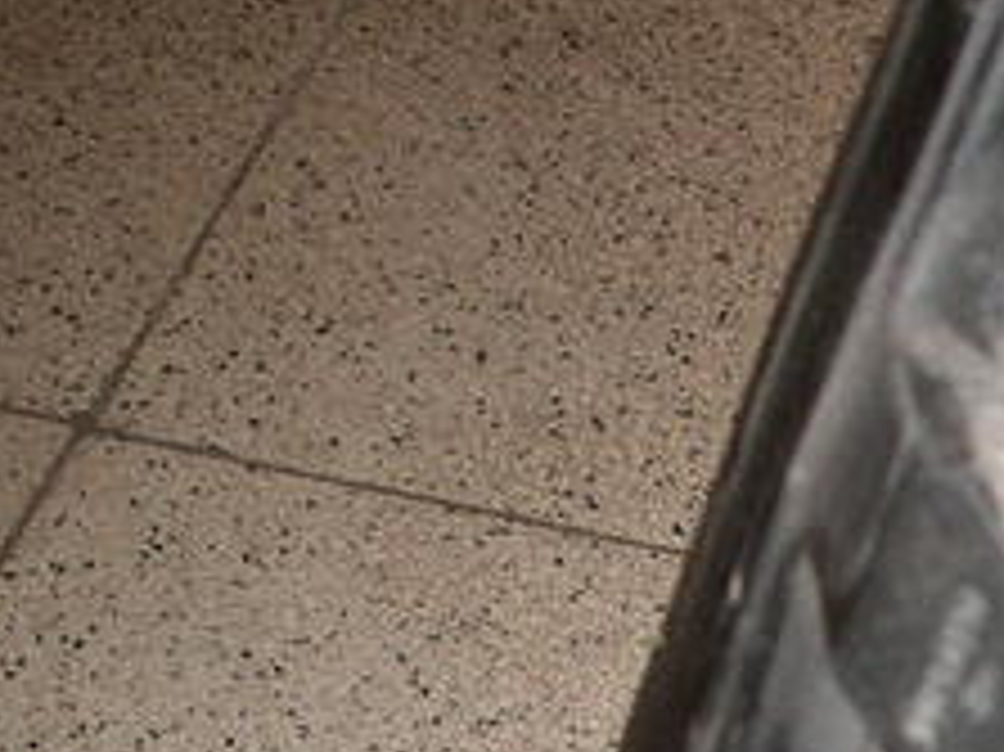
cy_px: 988
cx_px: 1310
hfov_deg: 16.1
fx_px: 3363
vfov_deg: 12.4
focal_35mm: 116
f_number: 2.8
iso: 200
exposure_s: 1/40
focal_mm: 7.8
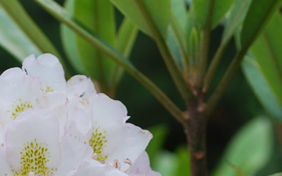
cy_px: 210
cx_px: 41
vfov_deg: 6.9
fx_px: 1444
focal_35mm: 188
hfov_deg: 11.1
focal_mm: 40
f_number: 5.6
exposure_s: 1/125
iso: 100
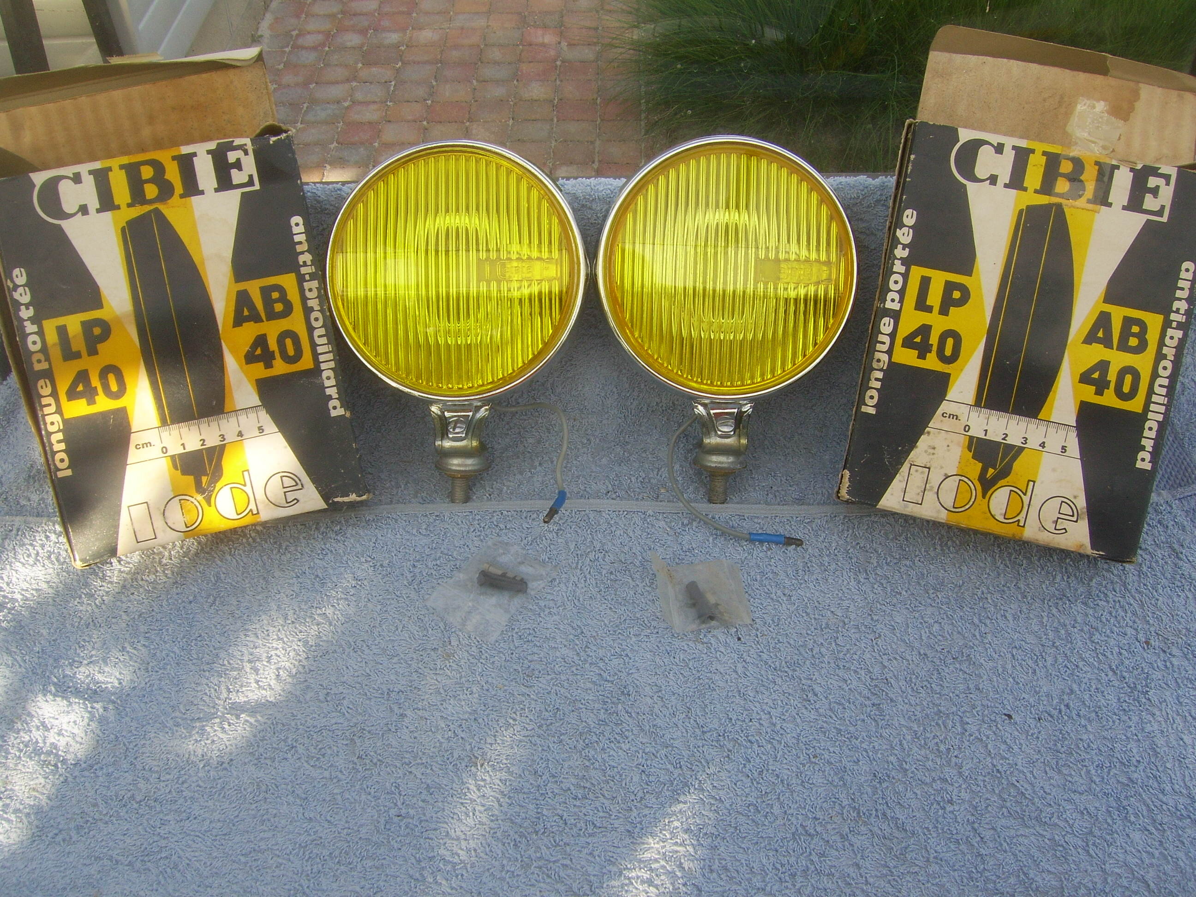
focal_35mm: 38
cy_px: 448
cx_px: 598
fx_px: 1313
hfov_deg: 49.0
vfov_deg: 37.7
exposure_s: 1/80
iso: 50
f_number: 6.4
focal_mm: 7.8
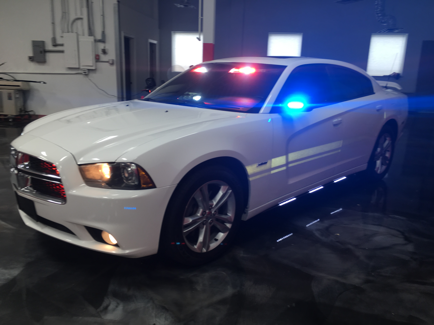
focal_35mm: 29
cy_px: 162
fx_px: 364
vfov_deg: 48.2
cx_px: 217
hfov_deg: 61.7
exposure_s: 1/34
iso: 25
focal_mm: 4.15
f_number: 2.2
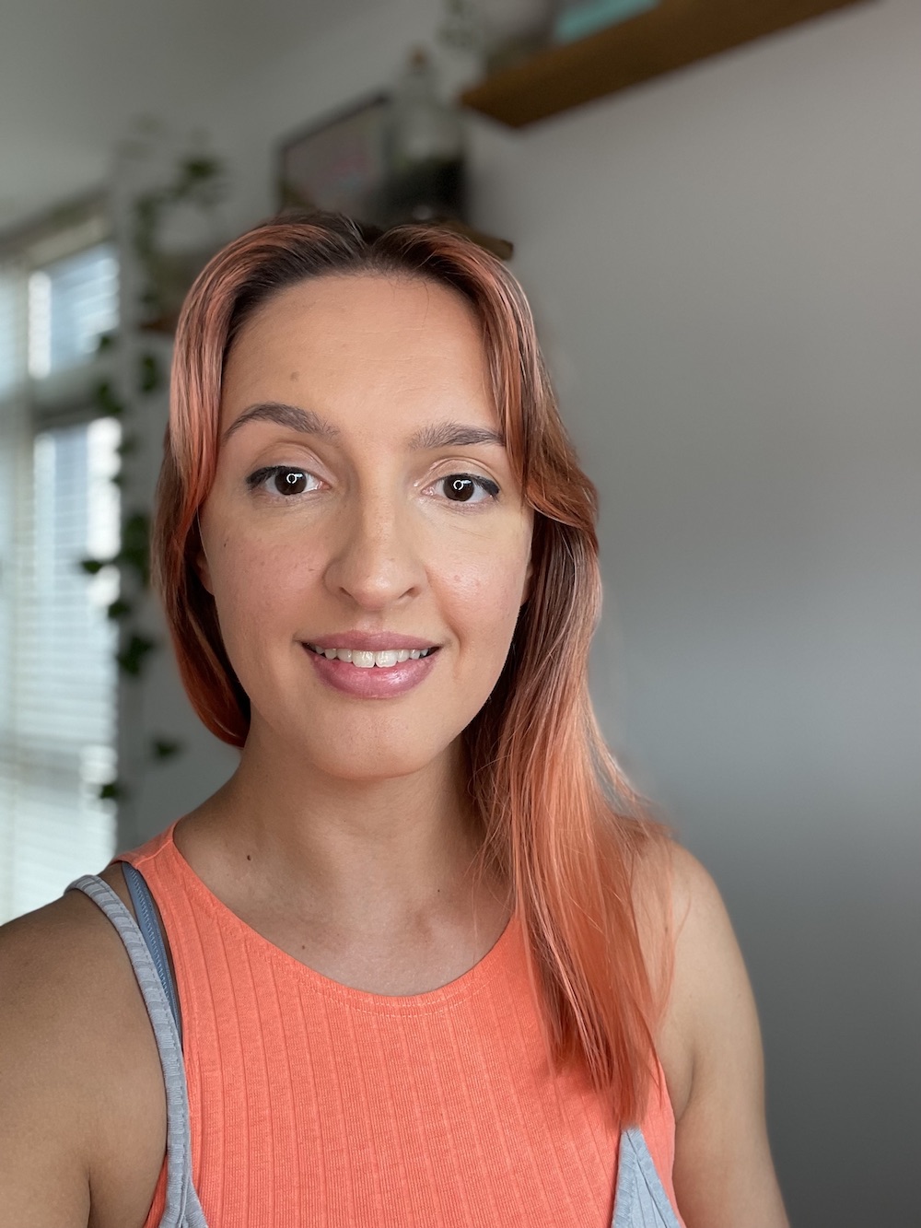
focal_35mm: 30
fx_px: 1064
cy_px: 614
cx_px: 460
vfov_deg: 60.0
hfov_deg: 46.8
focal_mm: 2.71
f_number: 2.2
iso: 100
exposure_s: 1/104
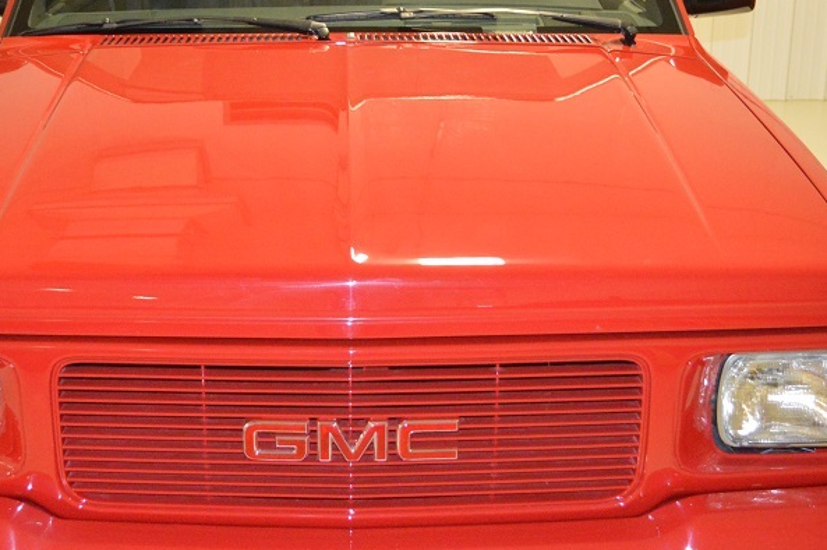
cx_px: 351
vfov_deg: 23.7
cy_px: 276
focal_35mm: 57
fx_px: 1308
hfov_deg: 35.0
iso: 3200
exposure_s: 1/60
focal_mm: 22
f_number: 3.8
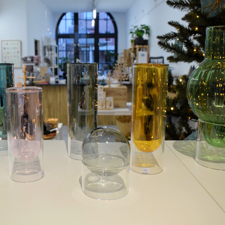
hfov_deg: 40.8
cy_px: 112
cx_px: 79
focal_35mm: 41
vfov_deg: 41.3
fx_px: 299
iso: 1600
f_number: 5.6
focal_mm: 21
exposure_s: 1/125
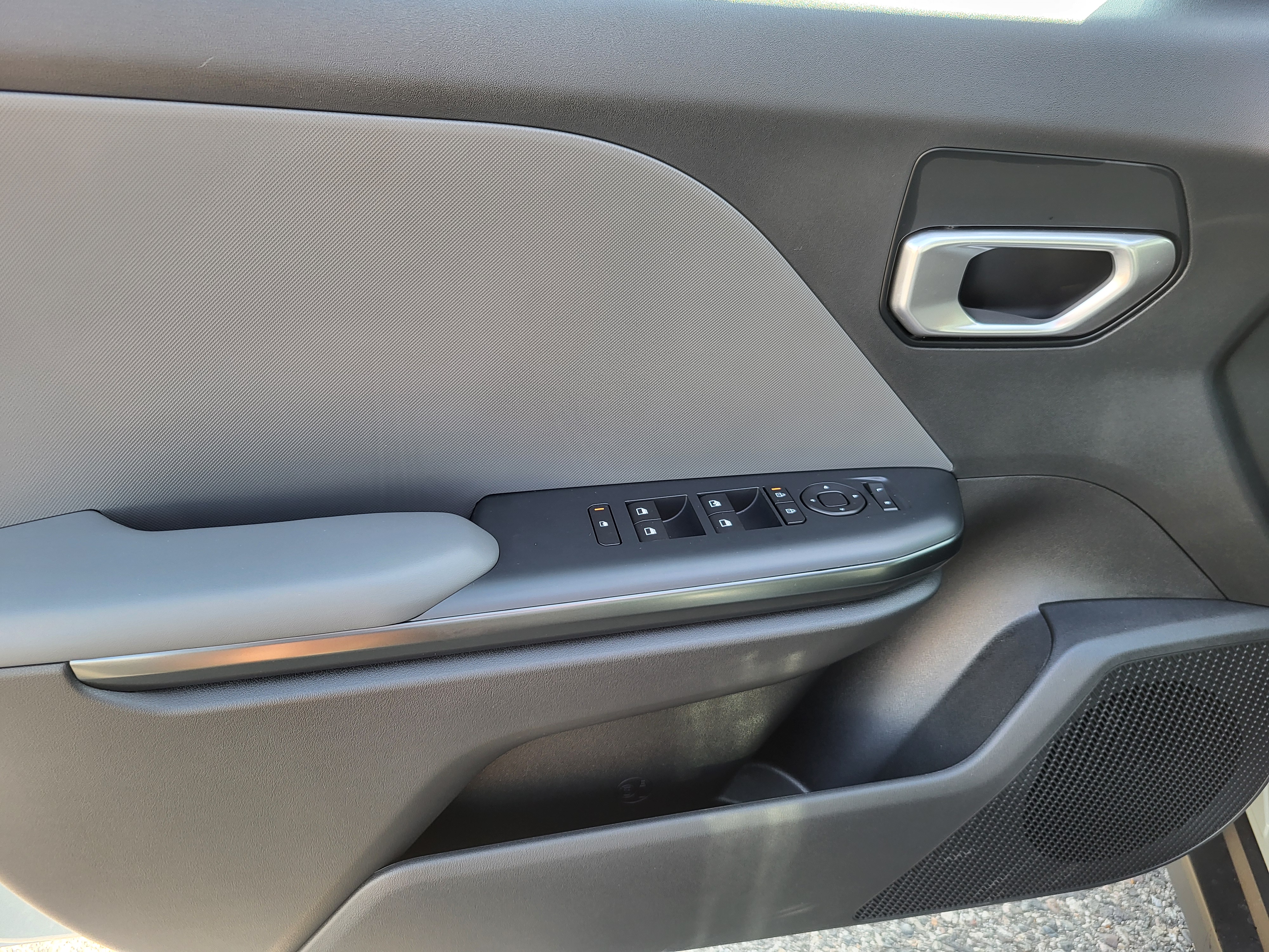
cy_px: 476
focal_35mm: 26
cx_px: 634
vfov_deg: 53.1
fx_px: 953
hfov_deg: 67.3
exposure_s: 1/100
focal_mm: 5.4
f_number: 1.8
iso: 80
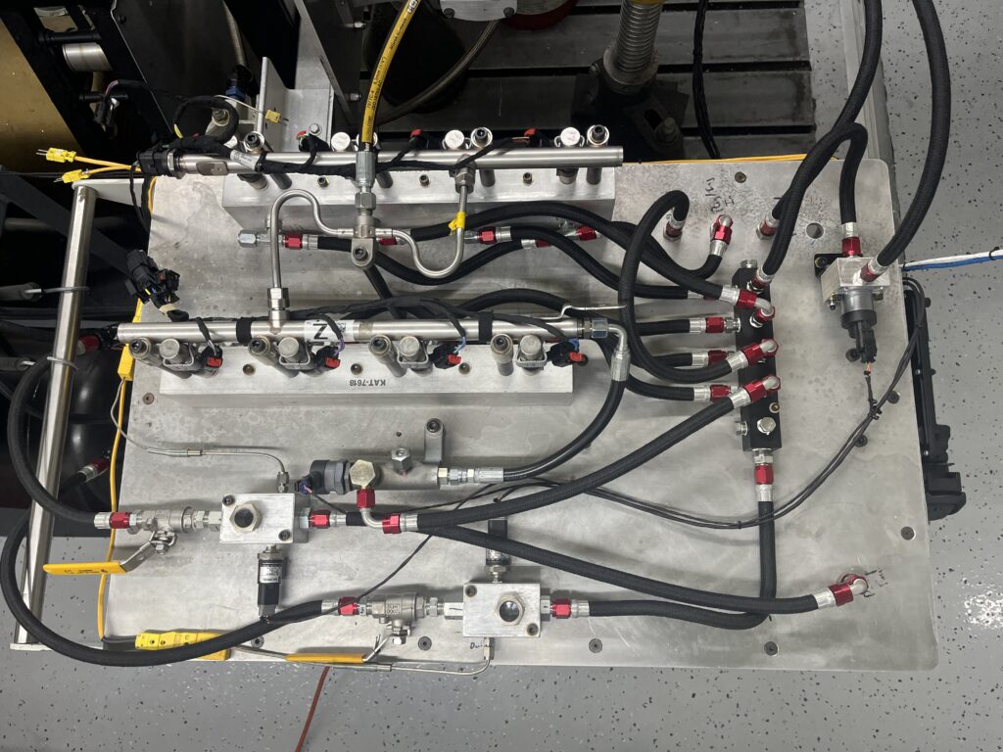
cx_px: 502
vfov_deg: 53.1
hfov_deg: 67.3
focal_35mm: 26
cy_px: 376
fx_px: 753
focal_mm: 5.1
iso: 80
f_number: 1.6
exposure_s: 1/120
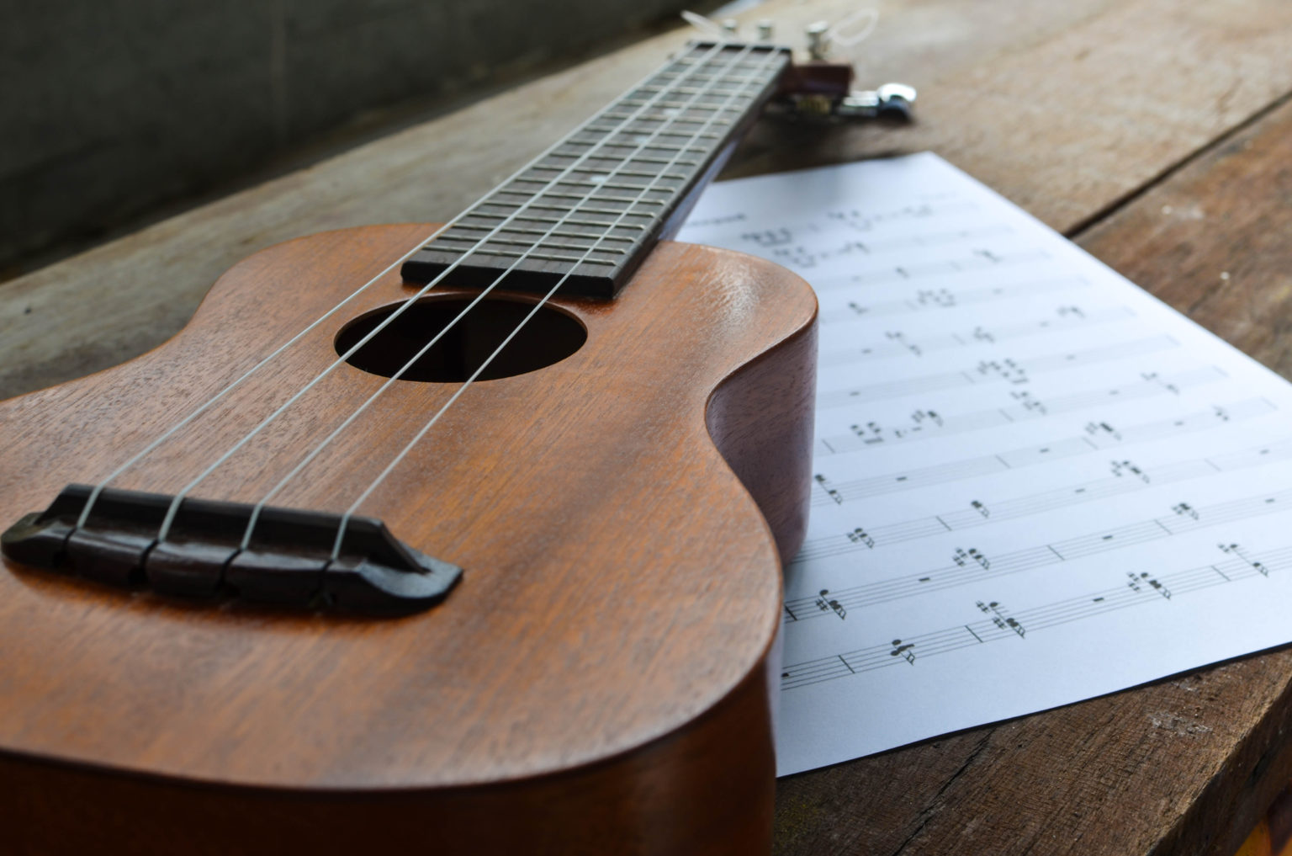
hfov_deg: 37.9
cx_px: 646
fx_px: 1880
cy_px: 428
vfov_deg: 25.6
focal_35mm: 52
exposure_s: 1/10
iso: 125
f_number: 8
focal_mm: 35
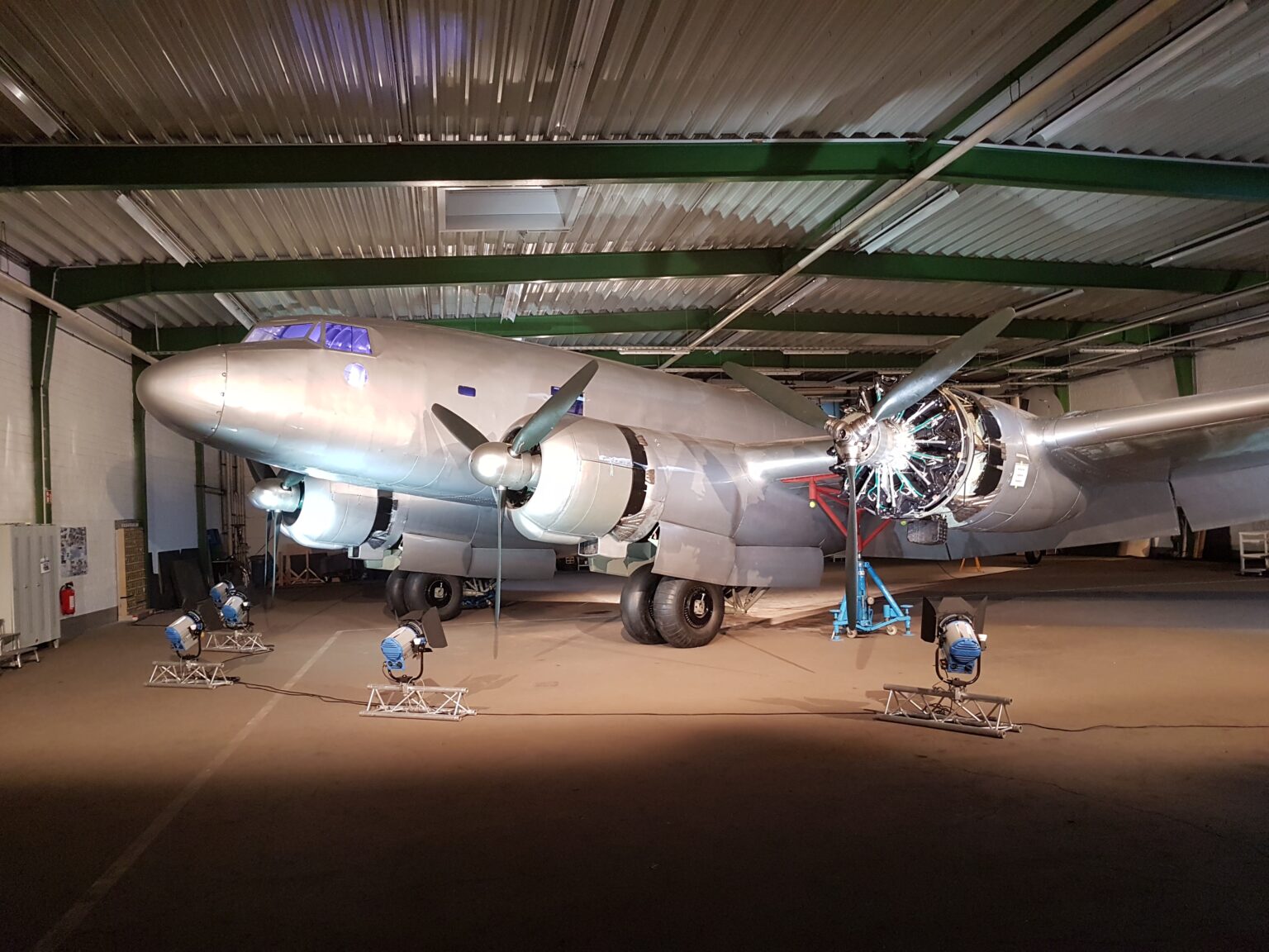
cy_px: 476
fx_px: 953
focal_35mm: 26
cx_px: 634
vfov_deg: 53.1
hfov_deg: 67.3
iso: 160
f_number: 1.7
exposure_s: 1/33
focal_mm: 4.2
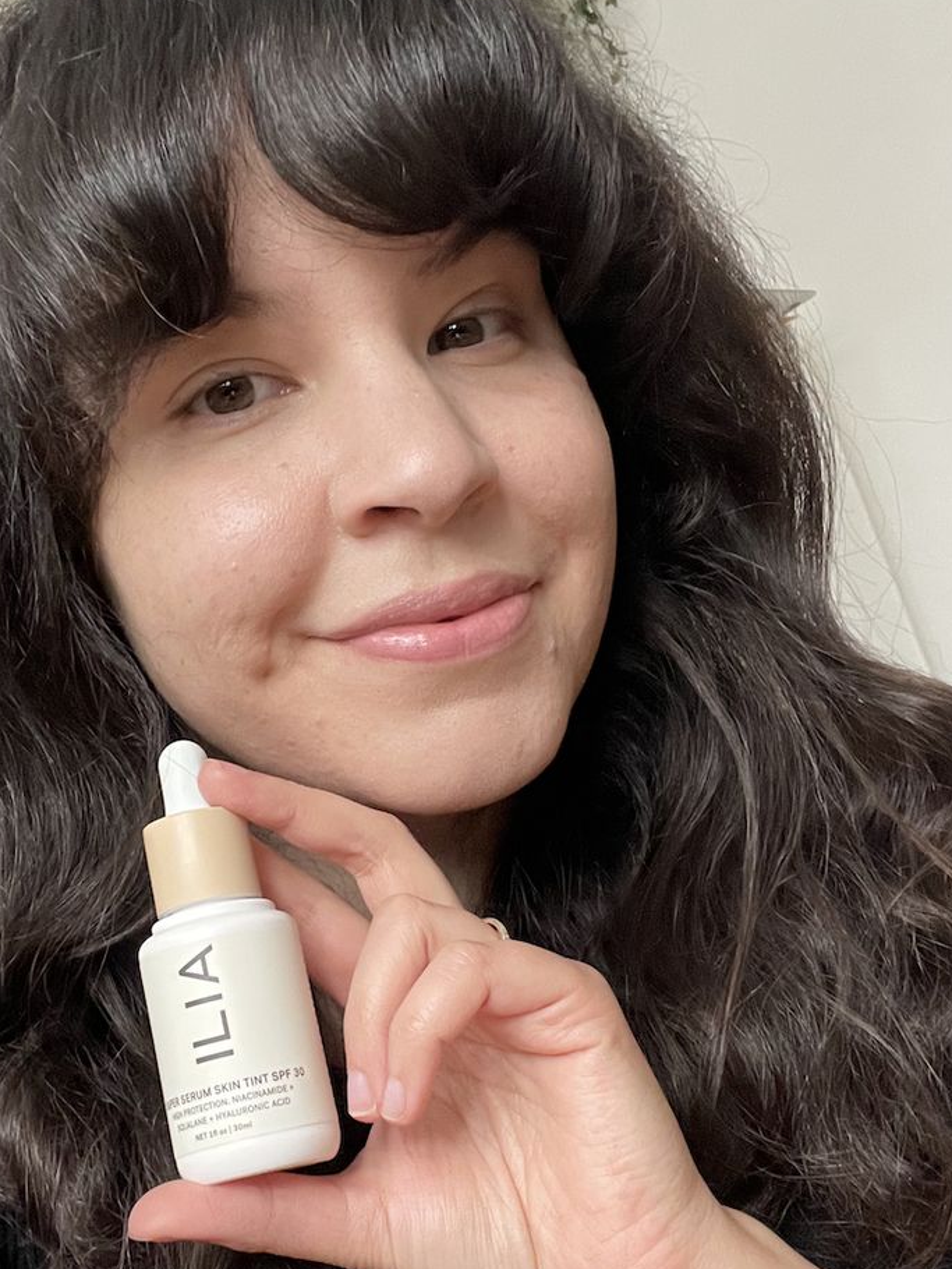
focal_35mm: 45
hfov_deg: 32.0
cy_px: 733
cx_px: 344
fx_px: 1649
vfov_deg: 41.9
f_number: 2.2
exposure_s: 1/42
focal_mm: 2.71
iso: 400
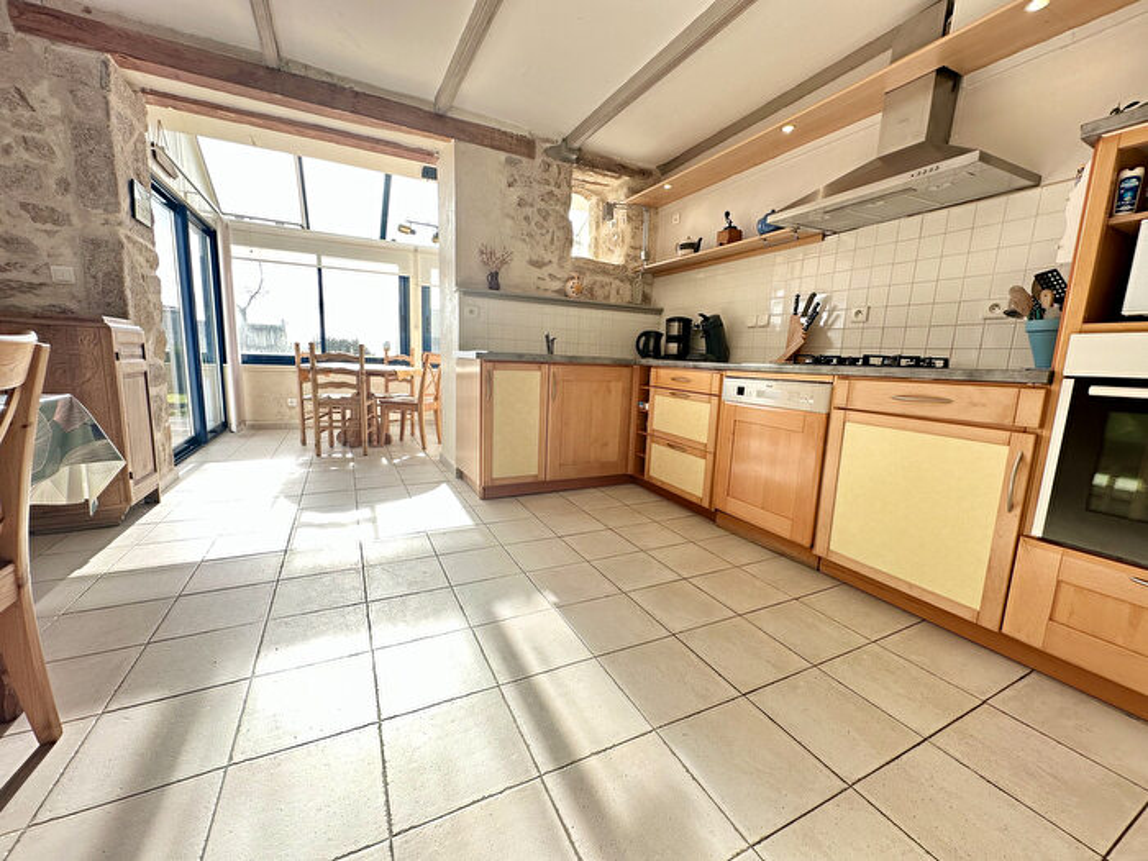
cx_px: 574
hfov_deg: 102.1
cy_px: 430
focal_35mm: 14
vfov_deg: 85.7
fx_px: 464
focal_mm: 2.22
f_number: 2.2
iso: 40
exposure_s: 1/206
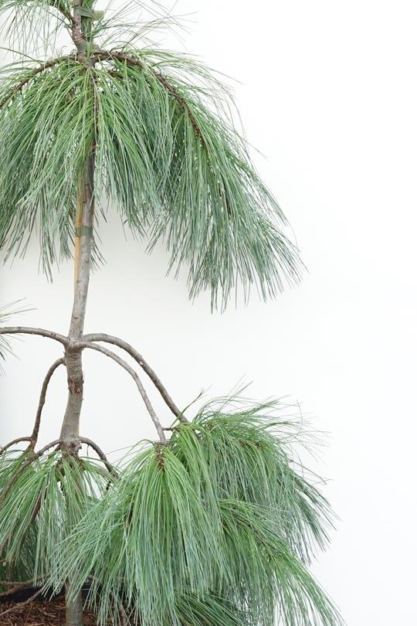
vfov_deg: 24.2
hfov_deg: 16.1
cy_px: 285
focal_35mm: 84
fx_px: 1459
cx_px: 66
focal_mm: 42
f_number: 8
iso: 1000
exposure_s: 1/160
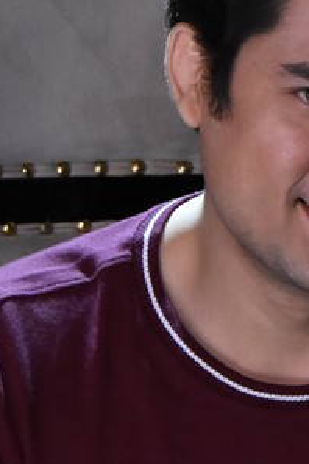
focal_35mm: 1059
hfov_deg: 1.3
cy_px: 484
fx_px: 13634
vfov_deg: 1.9
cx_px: 443
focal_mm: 175
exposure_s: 1/160
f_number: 7.1
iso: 3200
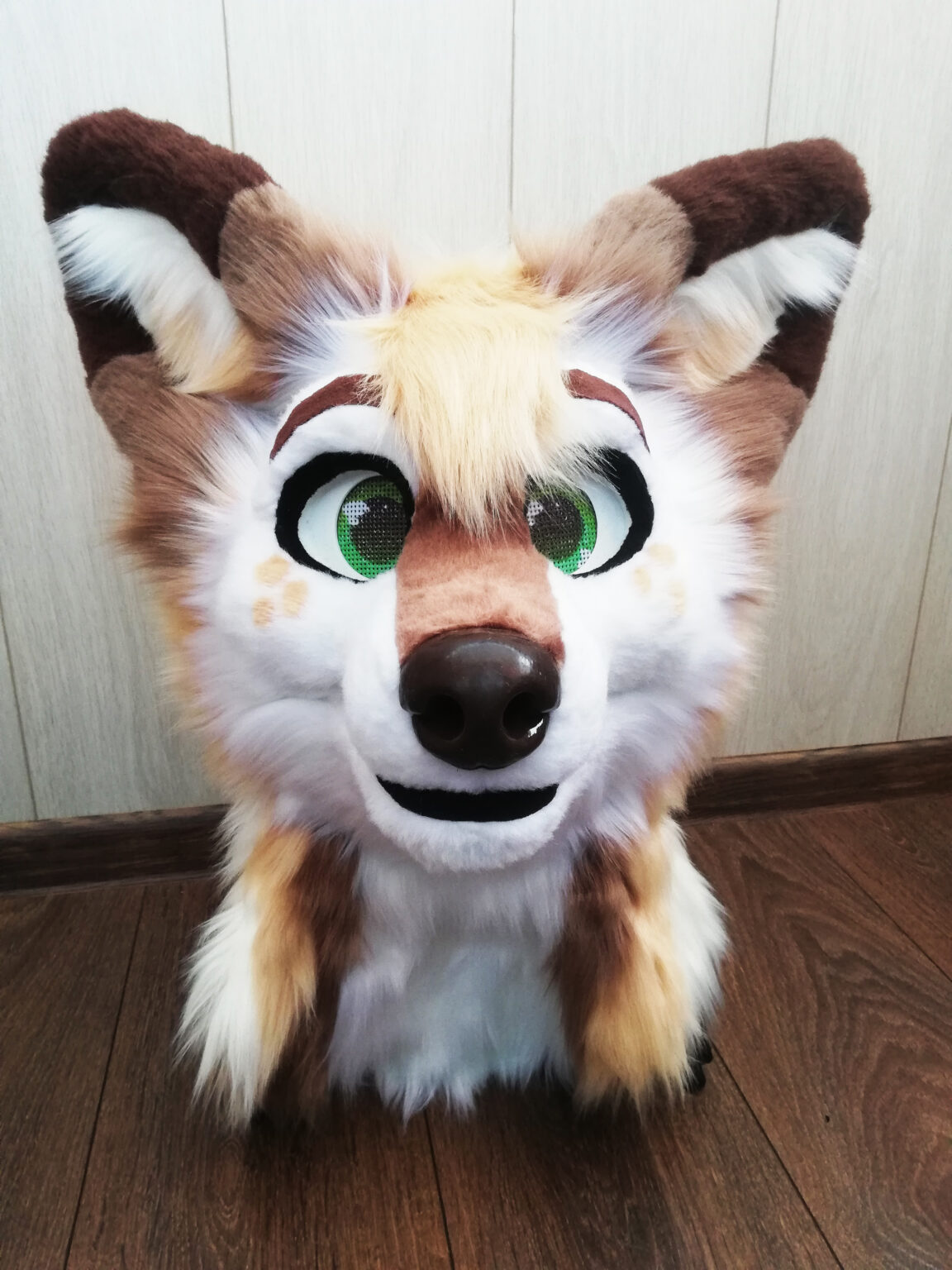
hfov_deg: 53.1
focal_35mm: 26
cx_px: 476
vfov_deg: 67.3
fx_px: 953
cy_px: 635
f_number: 2.2
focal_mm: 3.81
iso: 250
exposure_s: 1/33.3
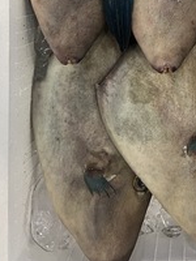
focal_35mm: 65
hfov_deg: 21.6
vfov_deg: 26.7
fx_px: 491
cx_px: 204
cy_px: -46
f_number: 1.5
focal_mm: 5.7
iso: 100
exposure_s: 1/60
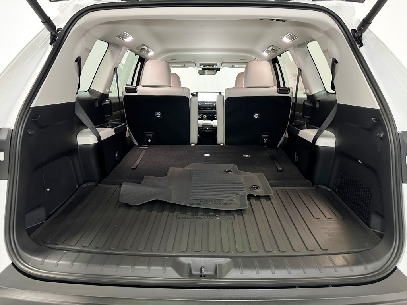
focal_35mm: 24
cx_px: 204
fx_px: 282
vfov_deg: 56.8
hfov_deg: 71.6
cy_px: 152
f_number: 1.78
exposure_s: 1/30
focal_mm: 6.86
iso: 1000
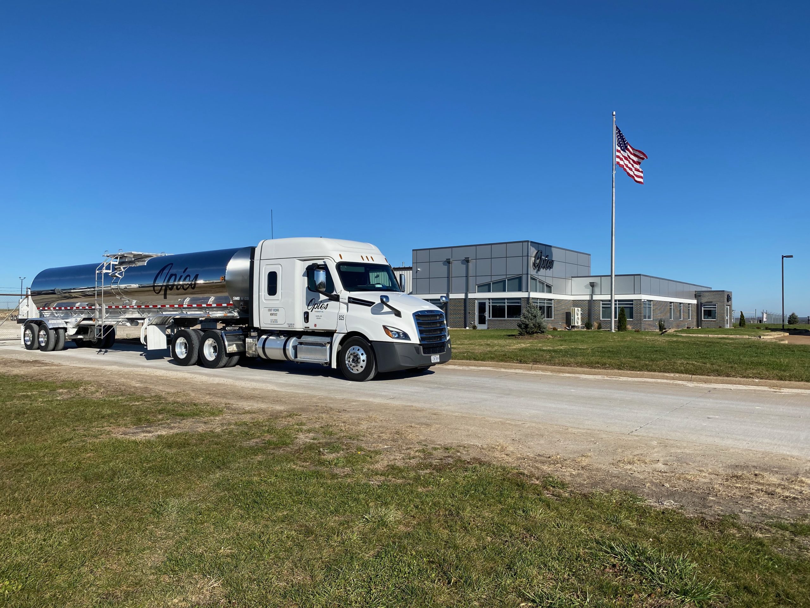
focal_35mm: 26
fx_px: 608
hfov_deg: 67.3
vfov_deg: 53.1
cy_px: 304
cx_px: 405
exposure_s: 1/3984
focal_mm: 4.25
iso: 32
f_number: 1.8
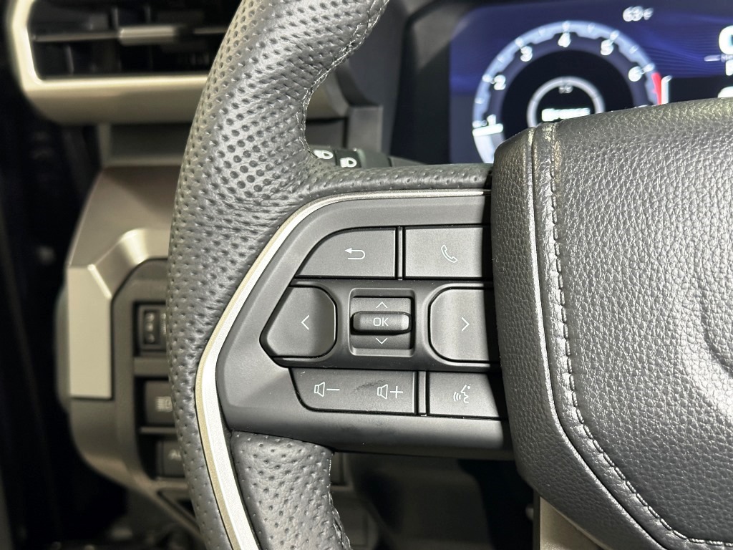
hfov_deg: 39.7
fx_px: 1016
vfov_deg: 30.3
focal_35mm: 48
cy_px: 275
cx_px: 366
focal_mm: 6.86
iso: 400
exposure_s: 1/30
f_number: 1.78
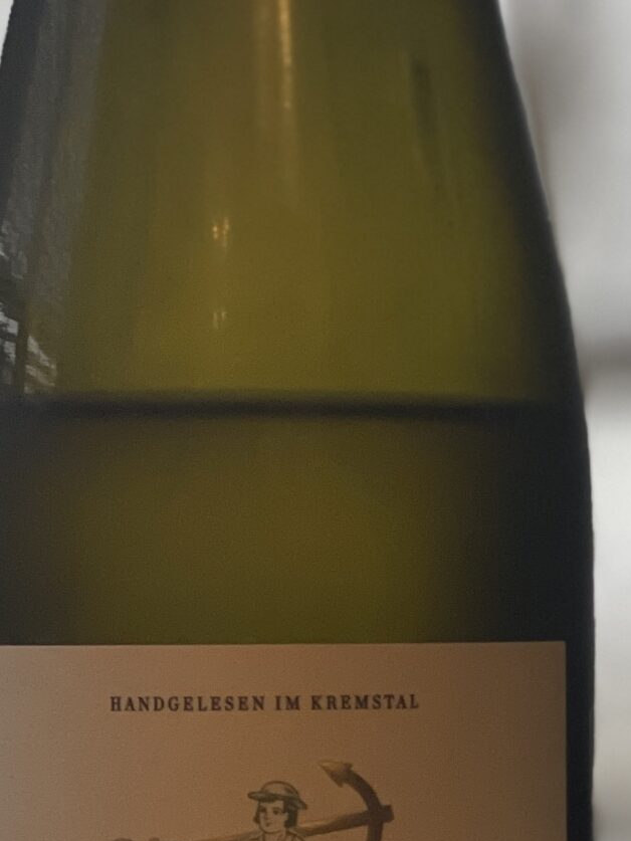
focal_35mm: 159
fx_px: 3863
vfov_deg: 12.2
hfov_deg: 9.3
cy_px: 949
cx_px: 627
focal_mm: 6
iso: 160
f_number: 2
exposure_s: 1/120
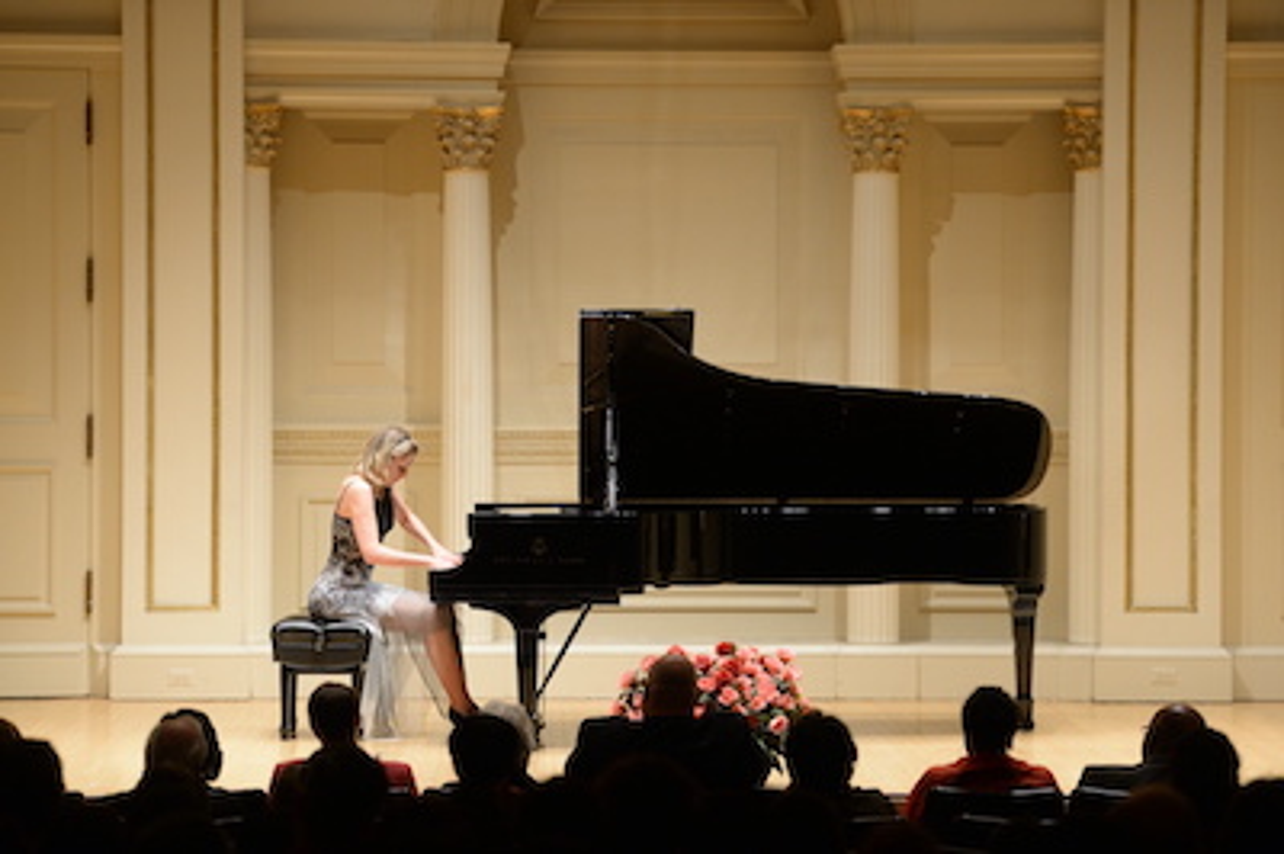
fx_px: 4276
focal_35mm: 120
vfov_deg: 11.4
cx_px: 642
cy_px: 427
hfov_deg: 17.1
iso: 2000
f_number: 2.8
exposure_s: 1/200
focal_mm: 120
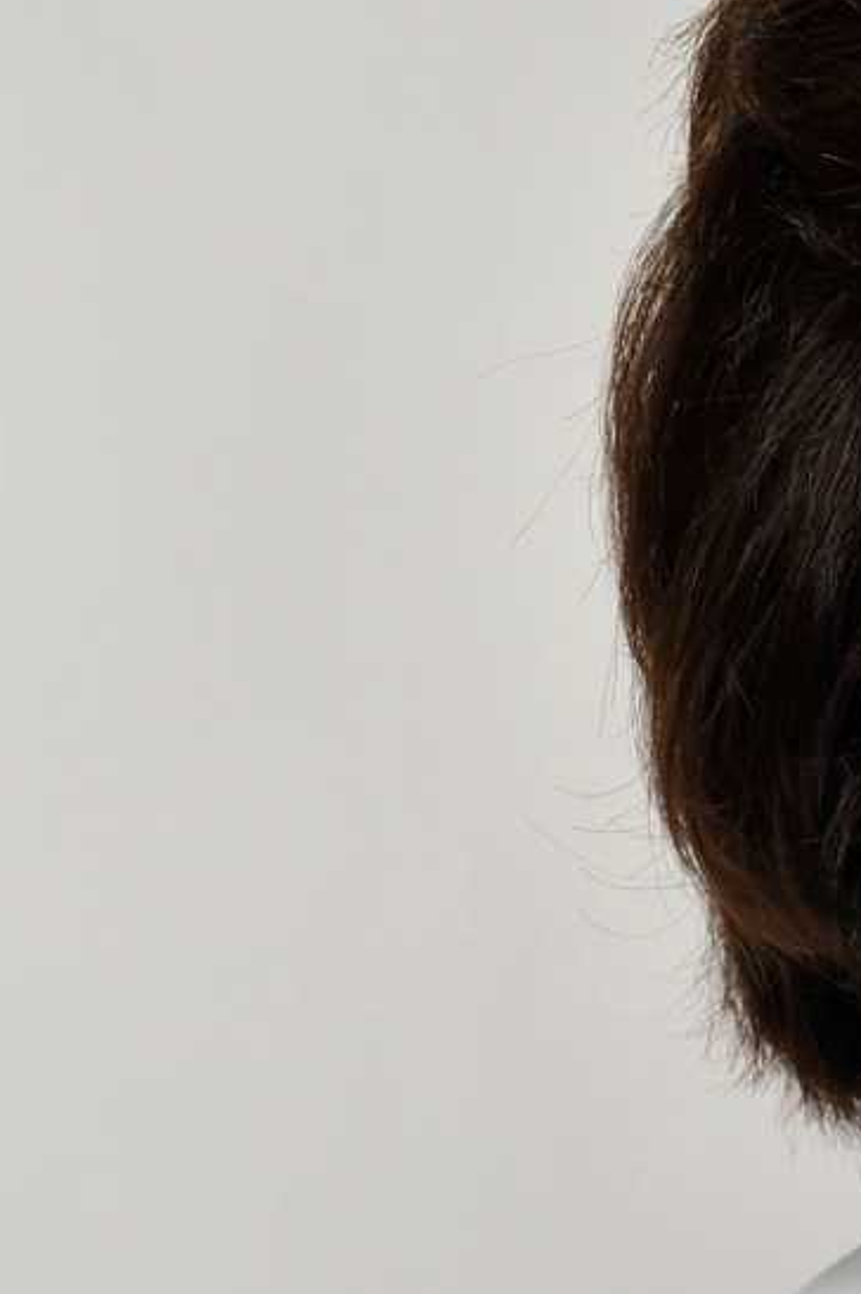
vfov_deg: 9.5
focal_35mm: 217
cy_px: 946
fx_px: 7794
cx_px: 1294
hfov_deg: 6.2
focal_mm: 58
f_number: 10
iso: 100
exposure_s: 1/125
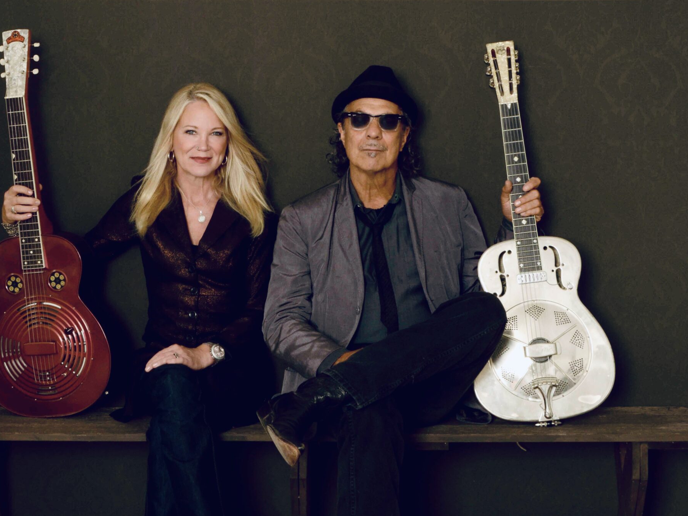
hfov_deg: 28.1
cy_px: 259
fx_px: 1372
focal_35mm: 69
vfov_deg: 21.3
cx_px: 305
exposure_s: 1/125
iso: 400
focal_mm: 42
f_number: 13
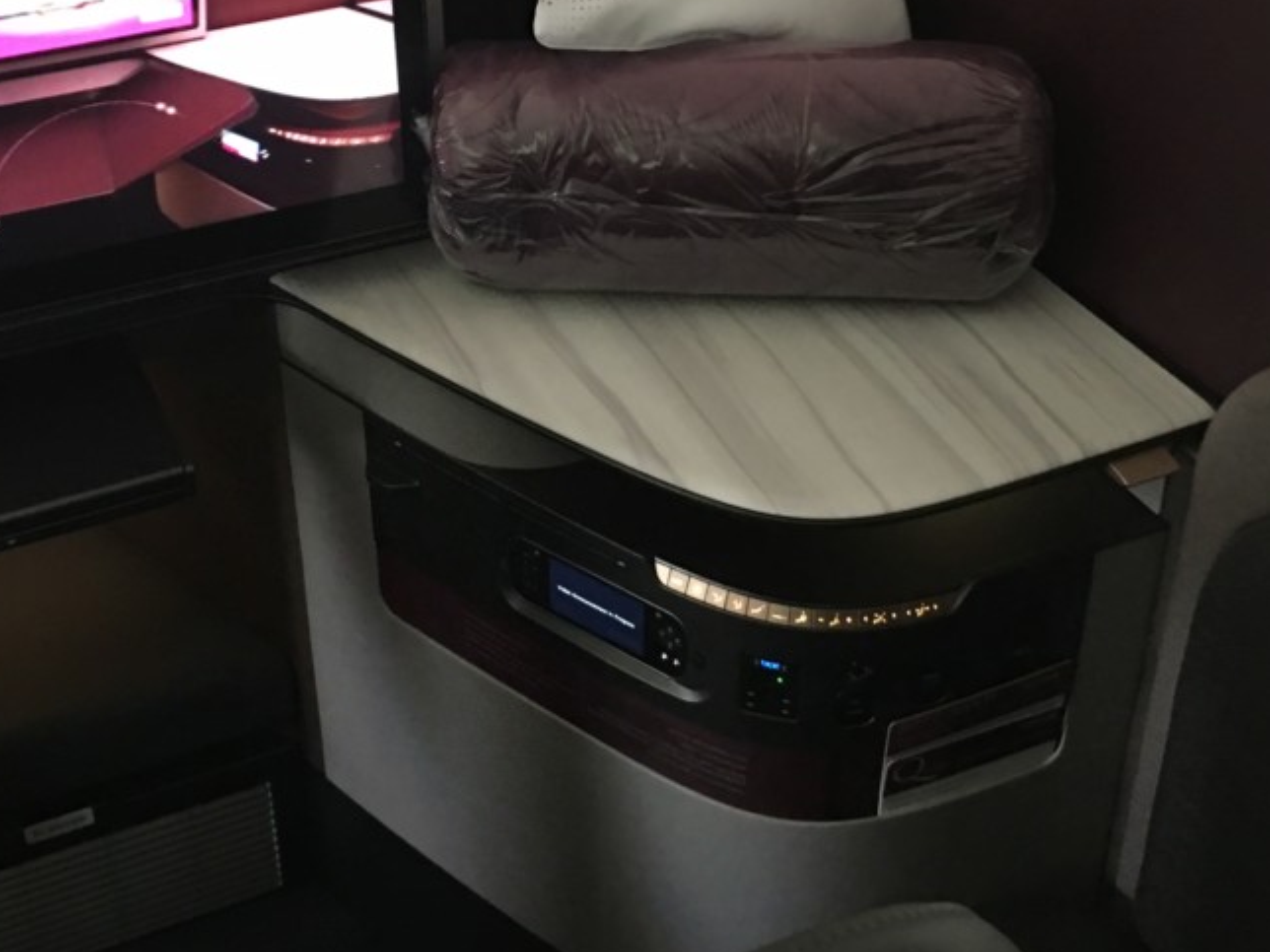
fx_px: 1981
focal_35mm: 54
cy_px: 369
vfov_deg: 27.0
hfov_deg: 35.5
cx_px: 651
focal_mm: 4.15
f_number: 2.2
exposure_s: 1/8
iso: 125
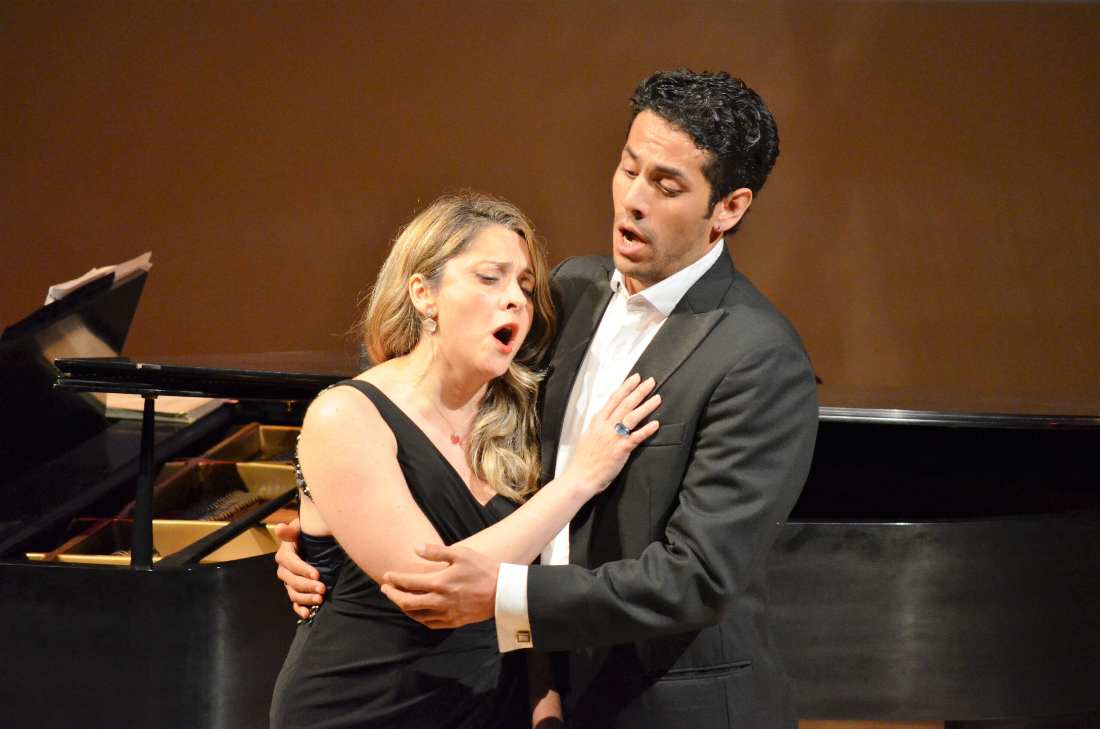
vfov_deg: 5.1
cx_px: 550
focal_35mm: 270
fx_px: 8234
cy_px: 364
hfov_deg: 7.6
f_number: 5.6
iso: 3200
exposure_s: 1/80
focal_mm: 180
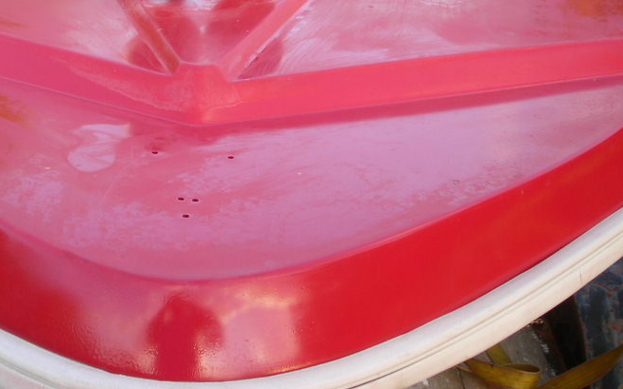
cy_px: 45
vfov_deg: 20.2
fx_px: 1069
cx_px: 196
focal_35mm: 63
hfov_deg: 32.2
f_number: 3.2
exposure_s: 1/66
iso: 50
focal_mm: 6.3
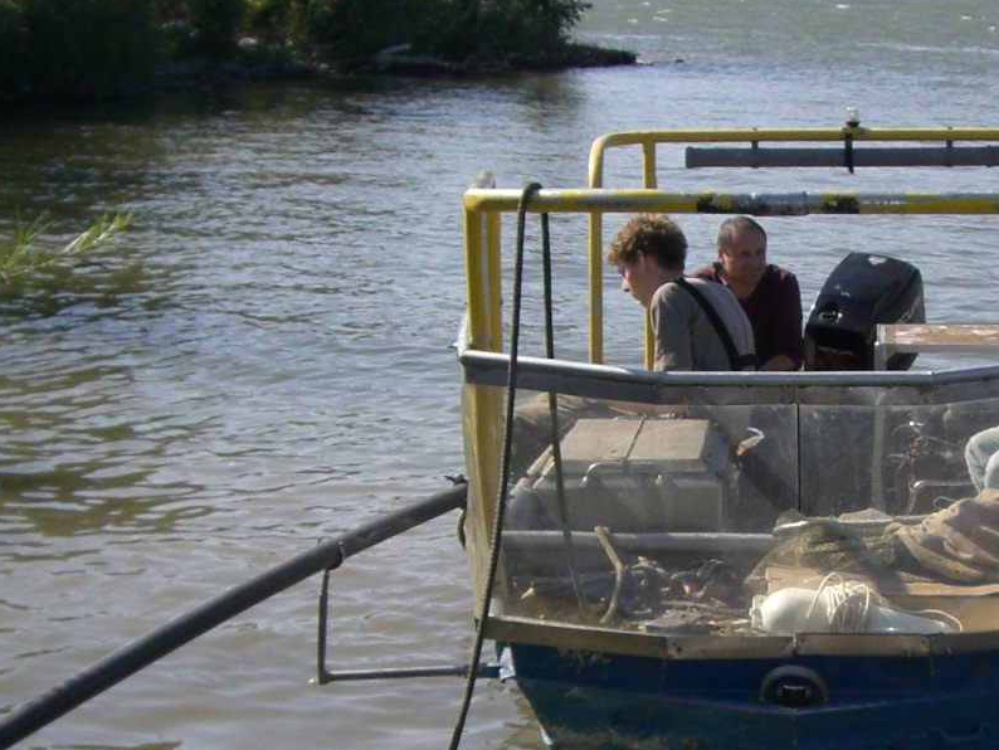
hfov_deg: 19.8
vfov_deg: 15.1
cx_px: 819
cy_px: 456
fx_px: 2829
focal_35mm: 98
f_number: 4.3
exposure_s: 1/500
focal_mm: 6.2
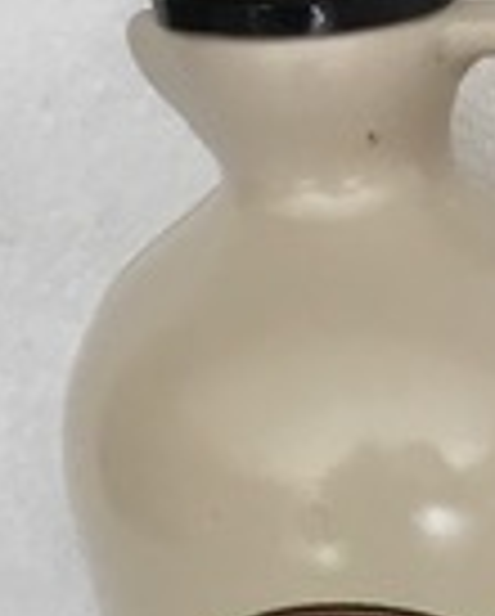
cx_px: 1202
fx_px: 2412
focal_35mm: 132
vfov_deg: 13.9
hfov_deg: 10.2
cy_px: 859
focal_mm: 4.15
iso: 32
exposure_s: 1/30
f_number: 2.2
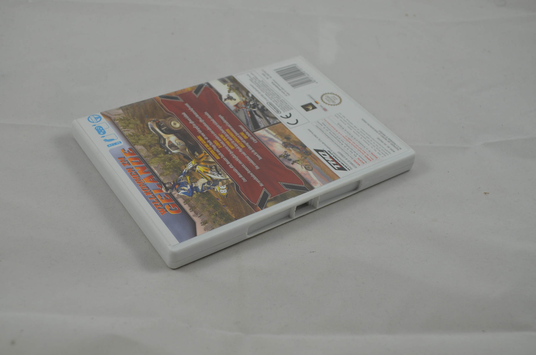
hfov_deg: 41.2
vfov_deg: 28.0
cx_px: 268
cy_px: 178
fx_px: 713
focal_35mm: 48
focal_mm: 32
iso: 360
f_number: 5.6
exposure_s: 1/125
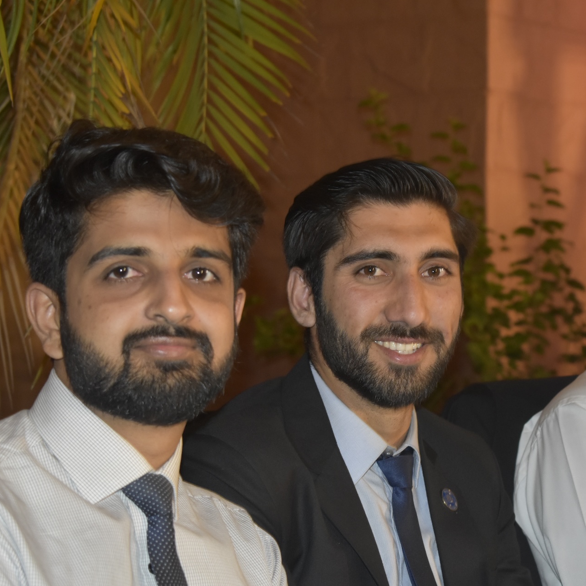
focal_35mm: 106
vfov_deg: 16.5
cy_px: 293
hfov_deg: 16.4
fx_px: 2023
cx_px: 415
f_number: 5.6
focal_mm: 55
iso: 1600
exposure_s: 1/30
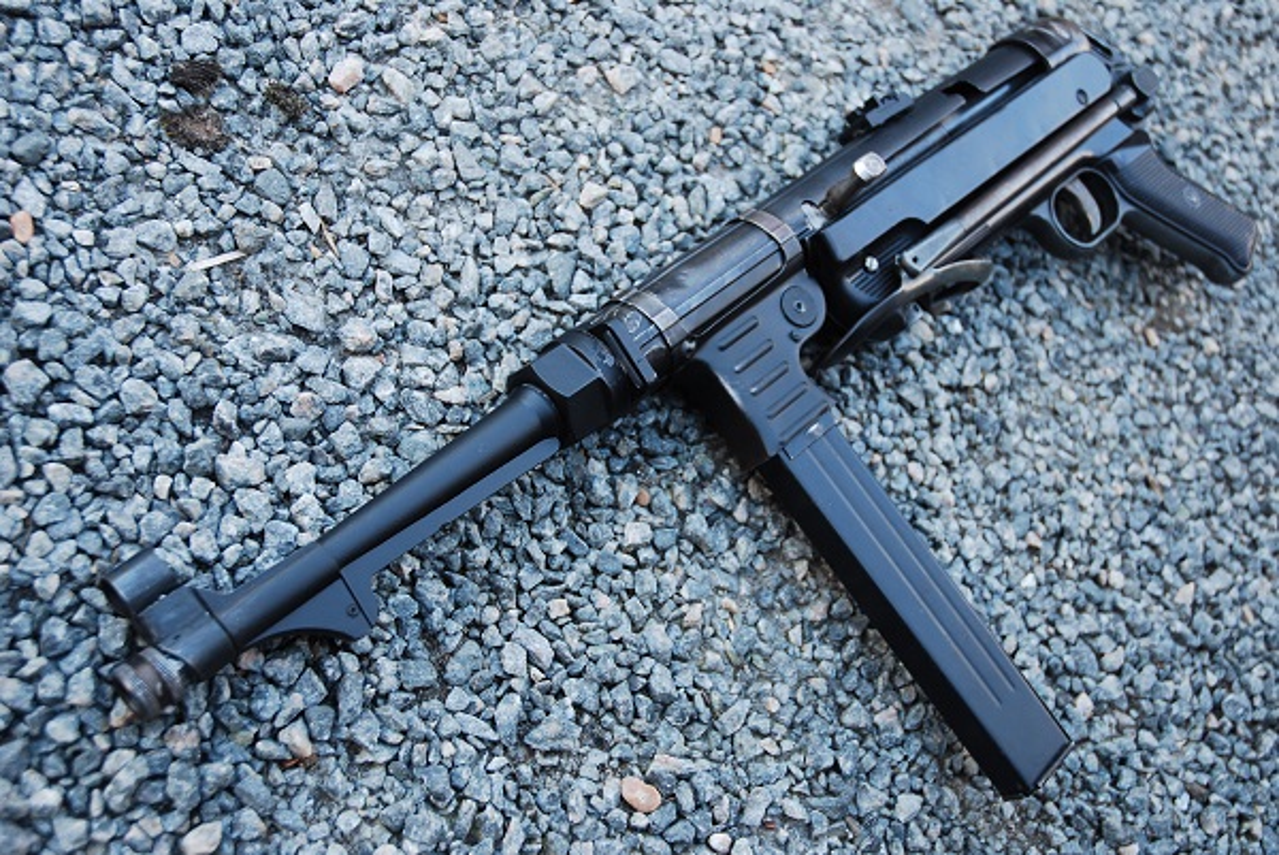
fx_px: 1440
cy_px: 428
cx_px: 640
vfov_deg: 33.1
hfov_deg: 47.9
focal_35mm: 40
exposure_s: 1/60
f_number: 4
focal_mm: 27
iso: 200
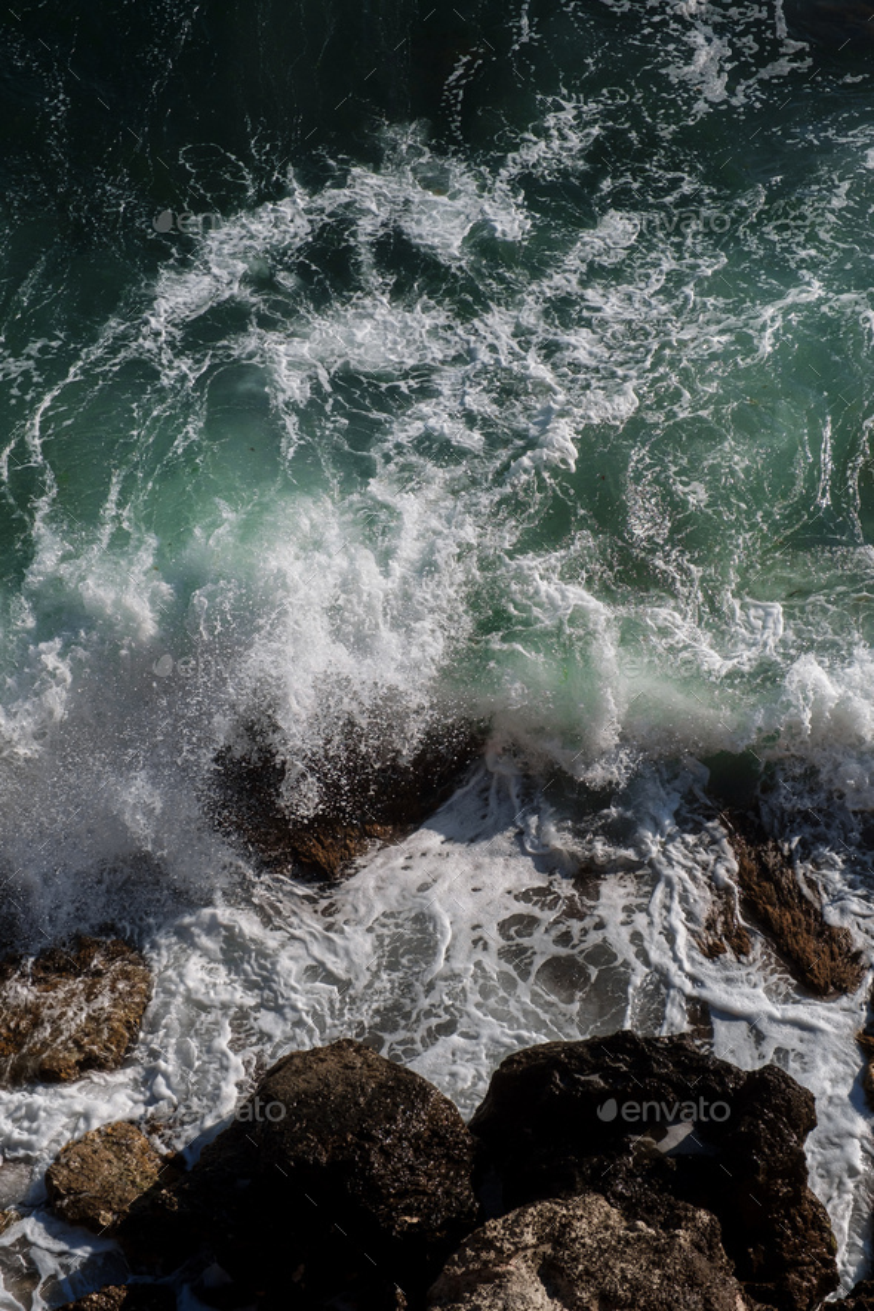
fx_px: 2731
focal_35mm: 75
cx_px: 437
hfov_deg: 18.2
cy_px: 656
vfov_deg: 27.0
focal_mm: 50
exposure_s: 1/4000
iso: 400
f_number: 5.6
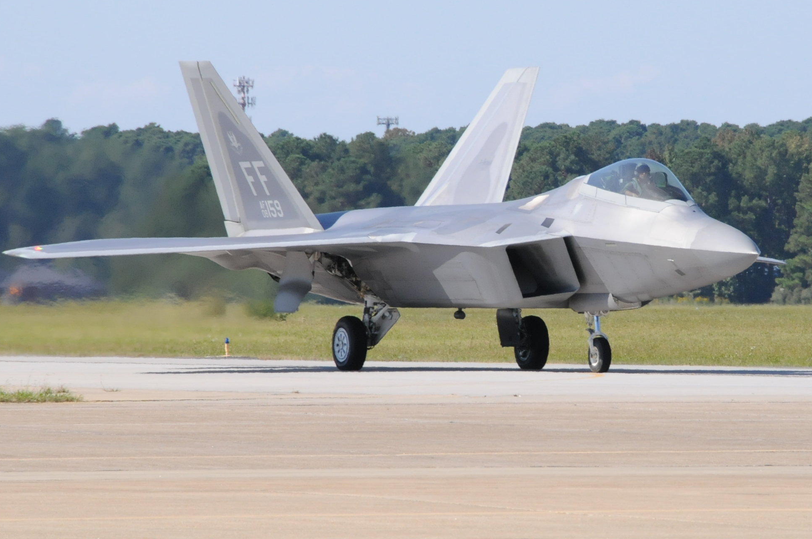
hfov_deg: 4.2
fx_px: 11196
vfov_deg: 2.8
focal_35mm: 497
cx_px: 580
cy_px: 273
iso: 800
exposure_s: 1/800
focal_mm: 200
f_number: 14
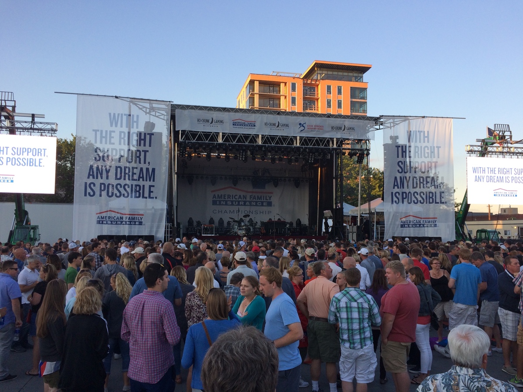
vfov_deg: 48.2
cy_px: 196
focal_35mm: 29
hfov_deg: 61.7
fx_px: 438
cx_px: 262
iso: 32
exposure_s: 1/258
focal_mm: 4.15
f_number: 2.2
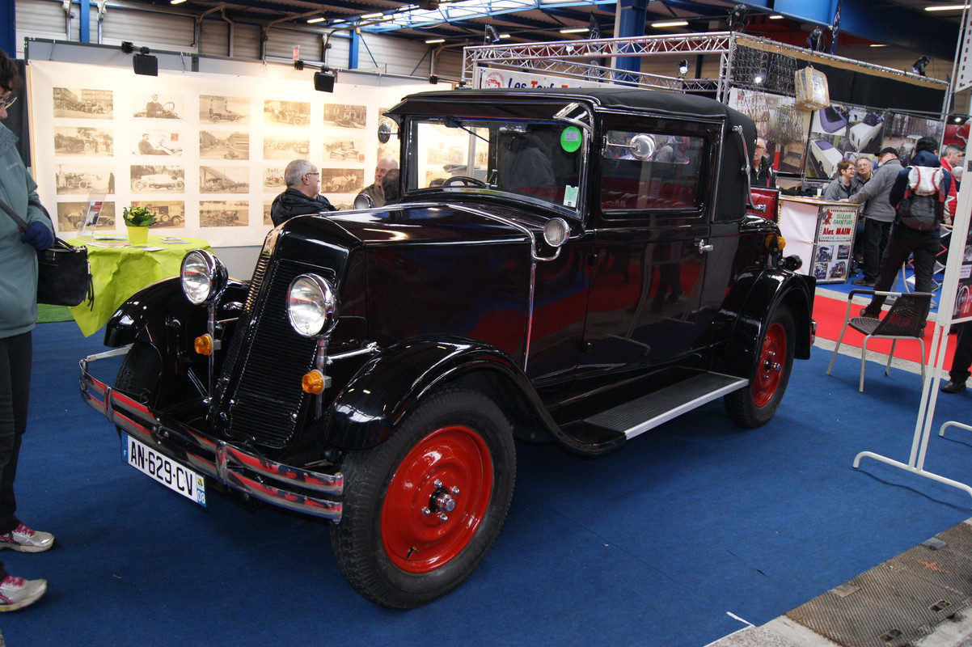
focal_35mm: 30
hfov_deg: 62.0
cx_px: 486
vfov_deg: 43.6
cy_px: 324
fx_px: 810
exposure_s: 1/60
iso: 400
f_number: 5.6
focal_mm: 20
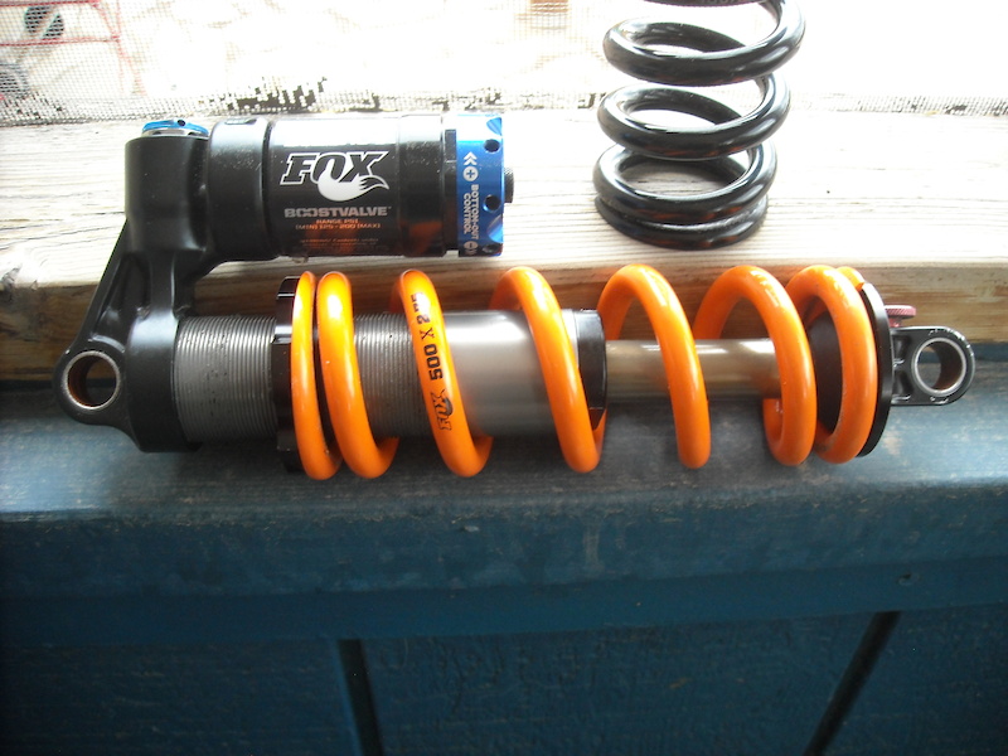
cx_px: 504
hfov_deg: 52.6
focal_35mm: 35
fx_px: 1019
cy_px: 378
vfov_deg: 40.7
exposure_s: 1/60
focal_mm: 5.7
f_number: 2.8
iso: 183
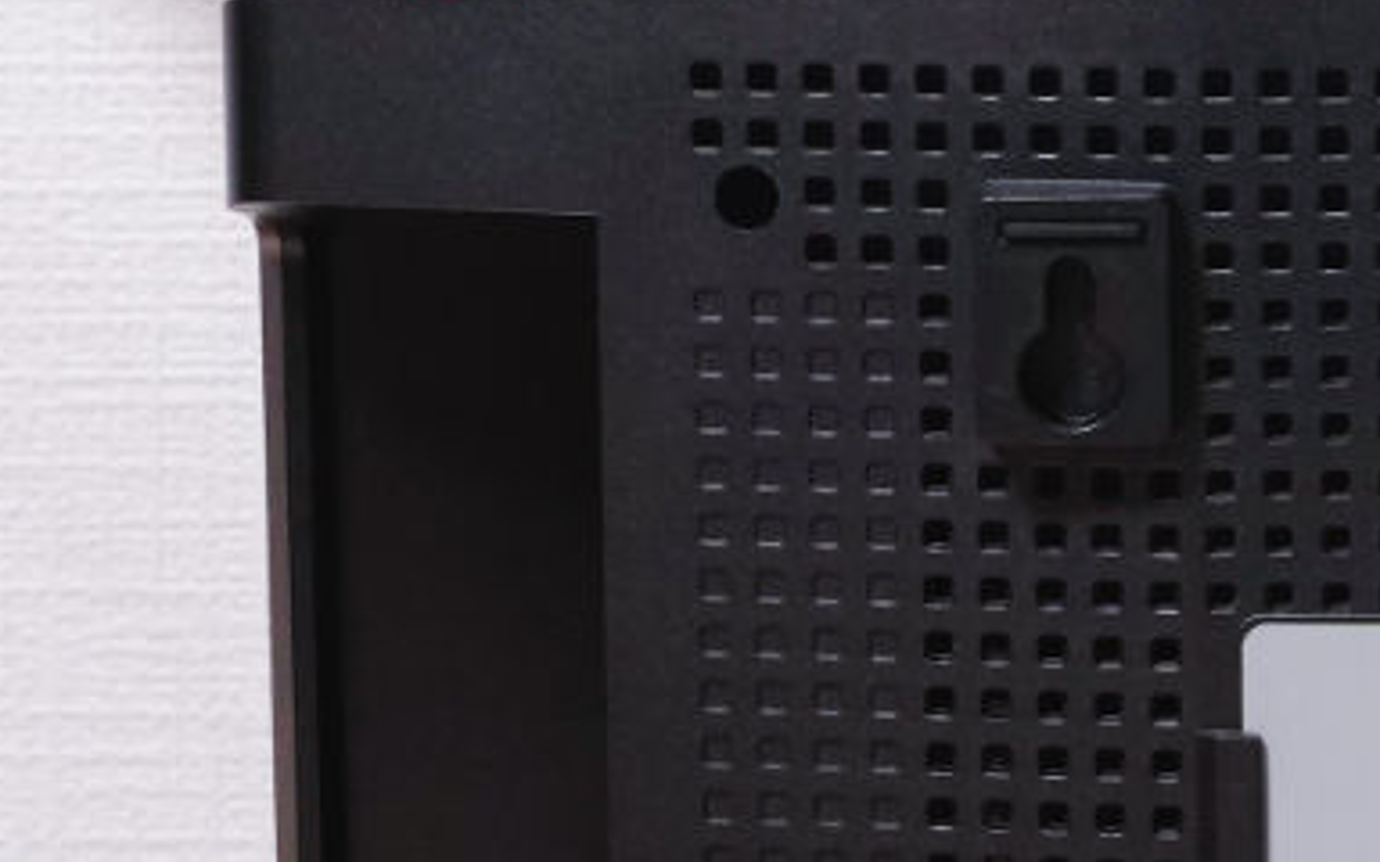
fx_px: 5243
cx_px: 1642
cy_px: -4
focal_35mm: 139
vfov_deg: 9.3
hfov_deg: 14.5
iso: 1000
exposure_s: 1/40
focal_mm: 32.8
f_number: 8
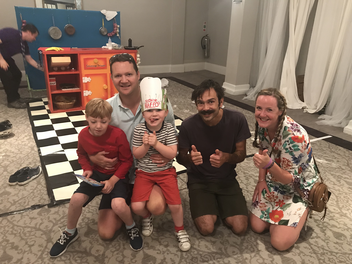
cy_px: 132
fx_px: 285
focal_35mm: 28
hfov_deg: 63.4
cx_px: 176
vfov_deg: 49.7
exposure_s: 1/8
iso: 100
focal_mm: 3.99
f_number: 1.8
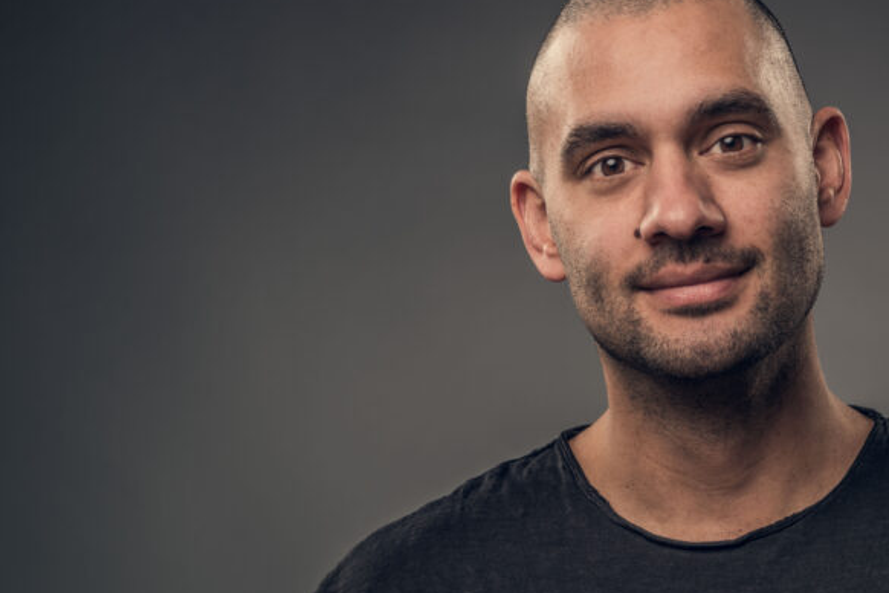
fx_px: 2173
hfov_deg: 23.0
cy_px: 427
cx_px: 634
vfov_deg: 15.5
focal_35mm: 88
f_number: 10
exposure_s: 1/160
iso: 50
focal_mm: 50
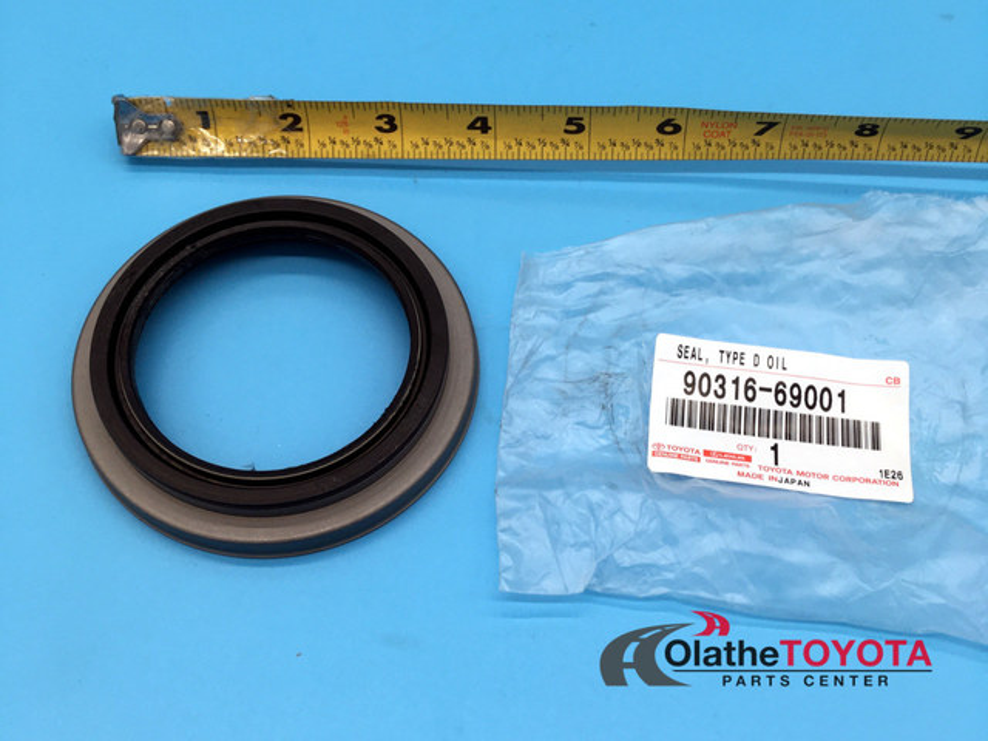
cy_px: 370
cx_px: 494
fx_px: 828
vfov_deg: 48.2
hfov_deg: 61.7
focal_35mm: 29
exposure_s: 1/120
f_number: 2.2
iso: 40
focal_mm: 4.15
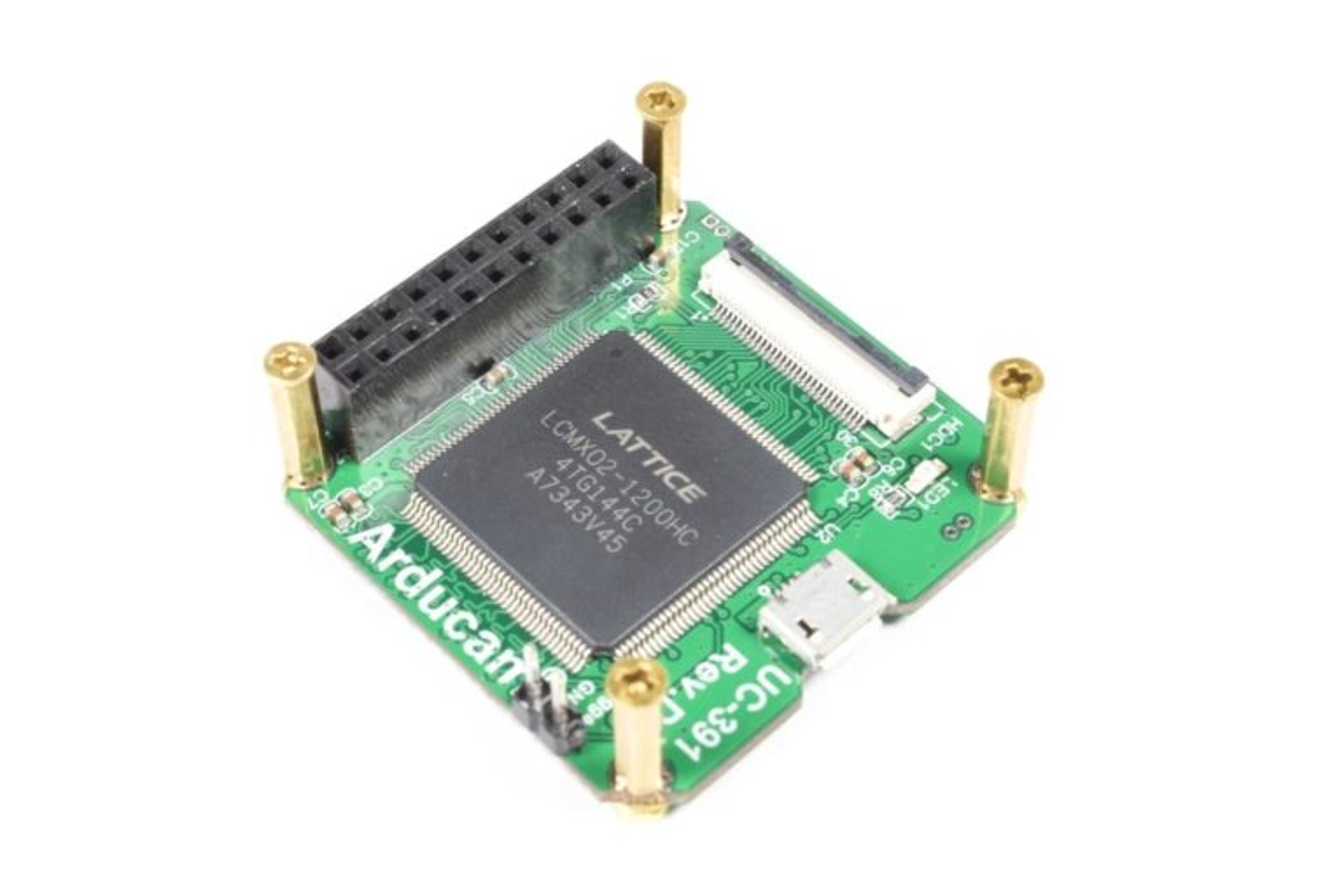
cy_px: 448
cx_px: 672
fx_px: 2688
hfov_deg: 28.1
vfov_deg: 18.9
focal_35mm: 72
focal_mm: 48
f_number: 18
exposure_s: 1/5
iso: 100
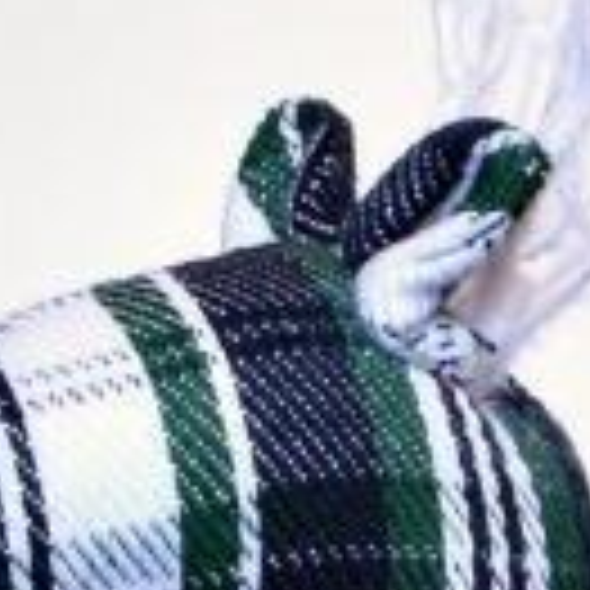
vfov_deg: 3.4
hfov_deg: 3.3
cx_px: 2049
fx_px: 9871
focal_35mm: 512
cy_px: 1040
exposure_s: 1/8
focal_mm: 35
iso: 200
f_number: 7.1
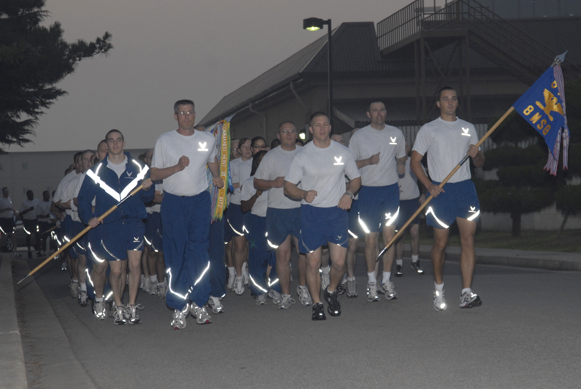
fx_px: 2060
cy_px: 194
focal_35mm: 128
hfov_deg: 16.1
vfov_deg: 10.8
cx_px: 290
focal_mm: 85
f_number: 5.6
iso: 400
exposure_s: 1/160
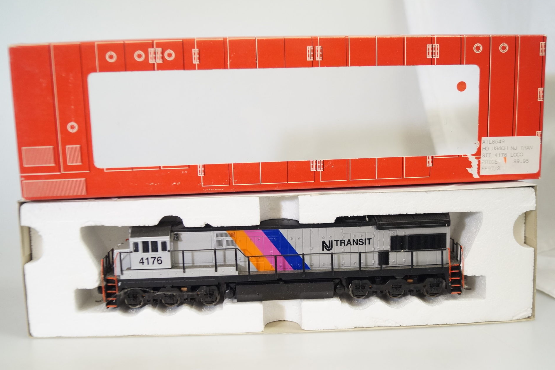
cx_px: 275
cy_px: 197
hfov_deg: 49.6
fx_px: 601
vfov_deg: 34.2
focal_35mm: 39
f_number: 4
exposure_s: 1/160
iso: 1000
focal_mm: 24
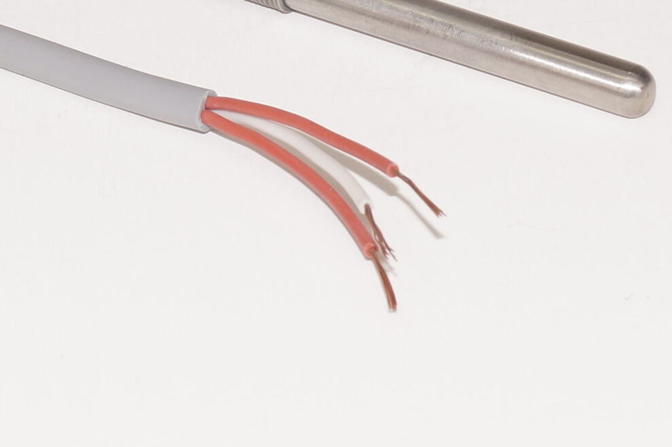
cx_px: 119
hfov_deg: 9.4
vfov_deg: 6.3
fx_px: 4066
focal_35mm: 218
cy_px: 68
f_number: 13
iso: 100
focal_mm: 35
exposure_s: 1/100
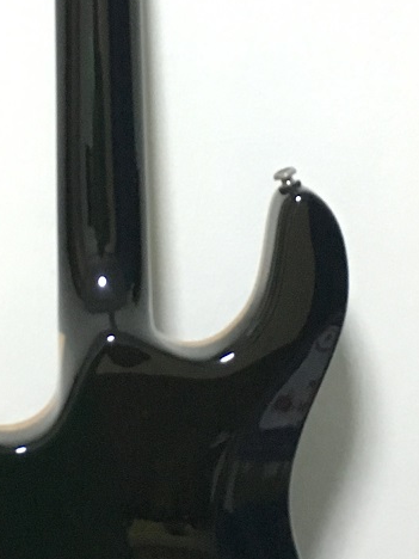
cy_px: 145
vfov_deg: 19.5
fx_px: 1614
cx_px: 136
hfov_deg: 14.8
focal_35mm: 100
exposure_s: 1/17
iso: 400
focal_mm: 4.15
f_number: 2.2
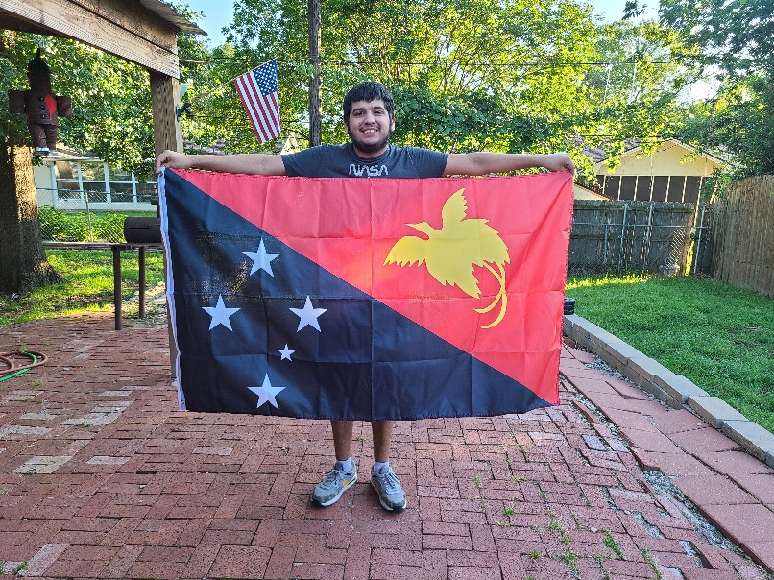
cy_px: 290
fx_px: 581
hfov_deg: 67.3
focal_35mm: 26
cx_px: 387
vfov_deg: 53.0
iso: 50
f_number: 1.8
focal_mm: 5.4
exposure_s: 1/120
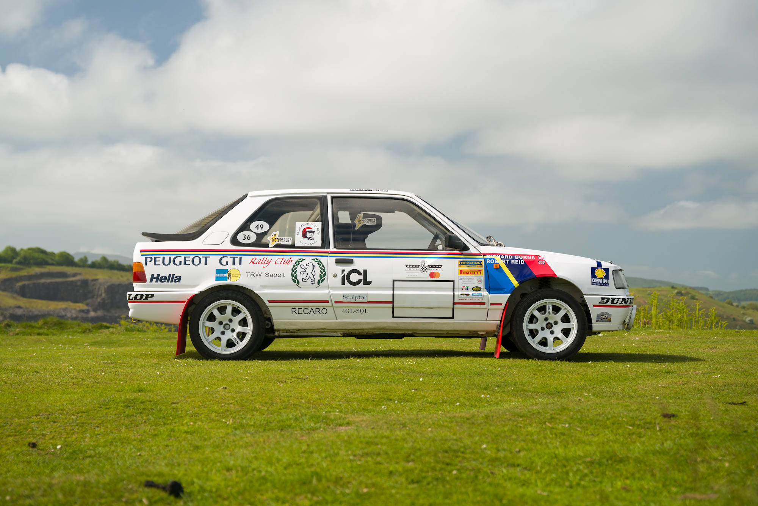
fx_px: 1160
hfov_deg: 36.2
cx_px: 379
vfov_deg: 24.6
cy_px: 253
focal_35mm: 55
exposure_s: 1/1000
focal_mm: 55.1
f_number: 4
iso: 200
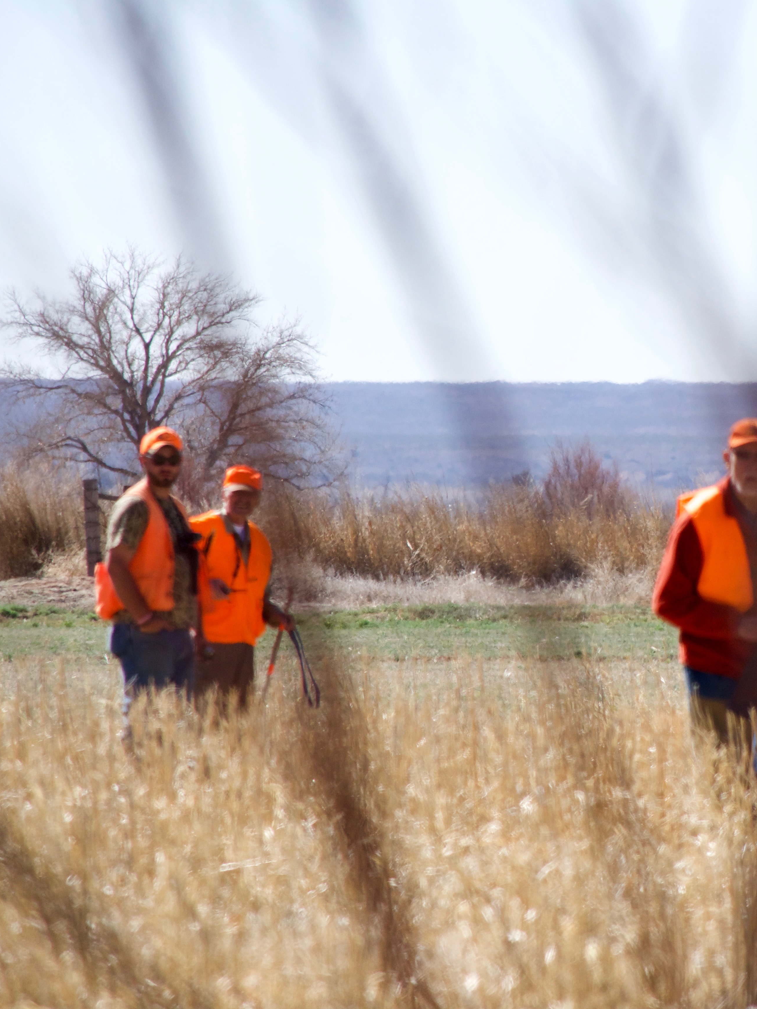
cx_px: 644
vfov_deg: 3.2
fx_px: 18221
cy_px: 505
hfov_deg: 2.4
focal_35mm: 625
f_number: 6.3
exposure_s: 1/1300
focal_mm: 234
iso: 400
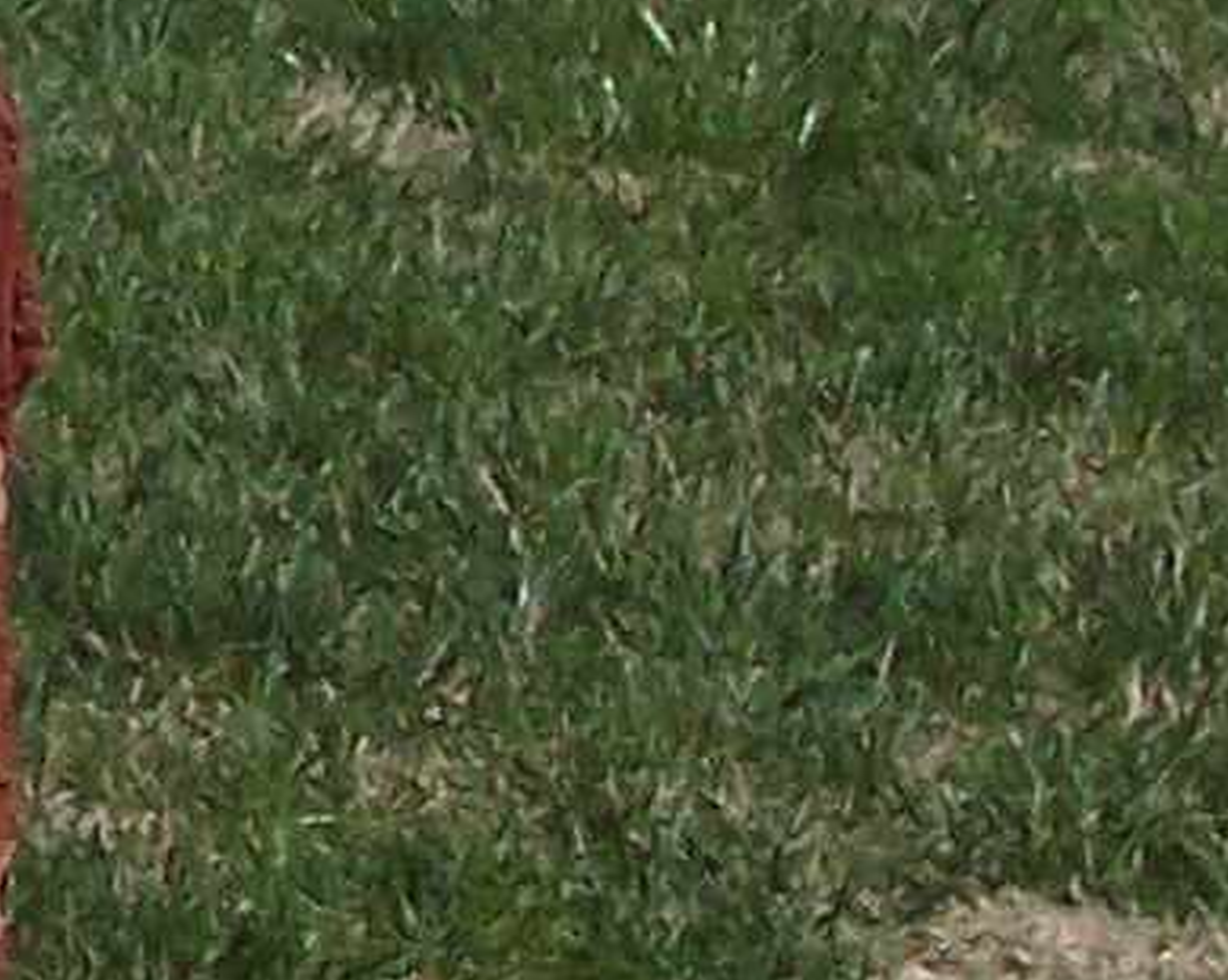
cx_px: -1298
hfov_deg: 4.6
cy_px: -1659
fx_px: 14890
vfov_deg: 3.7
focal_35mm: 410
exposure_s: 1/1000
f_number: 5.6
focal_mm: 13.3
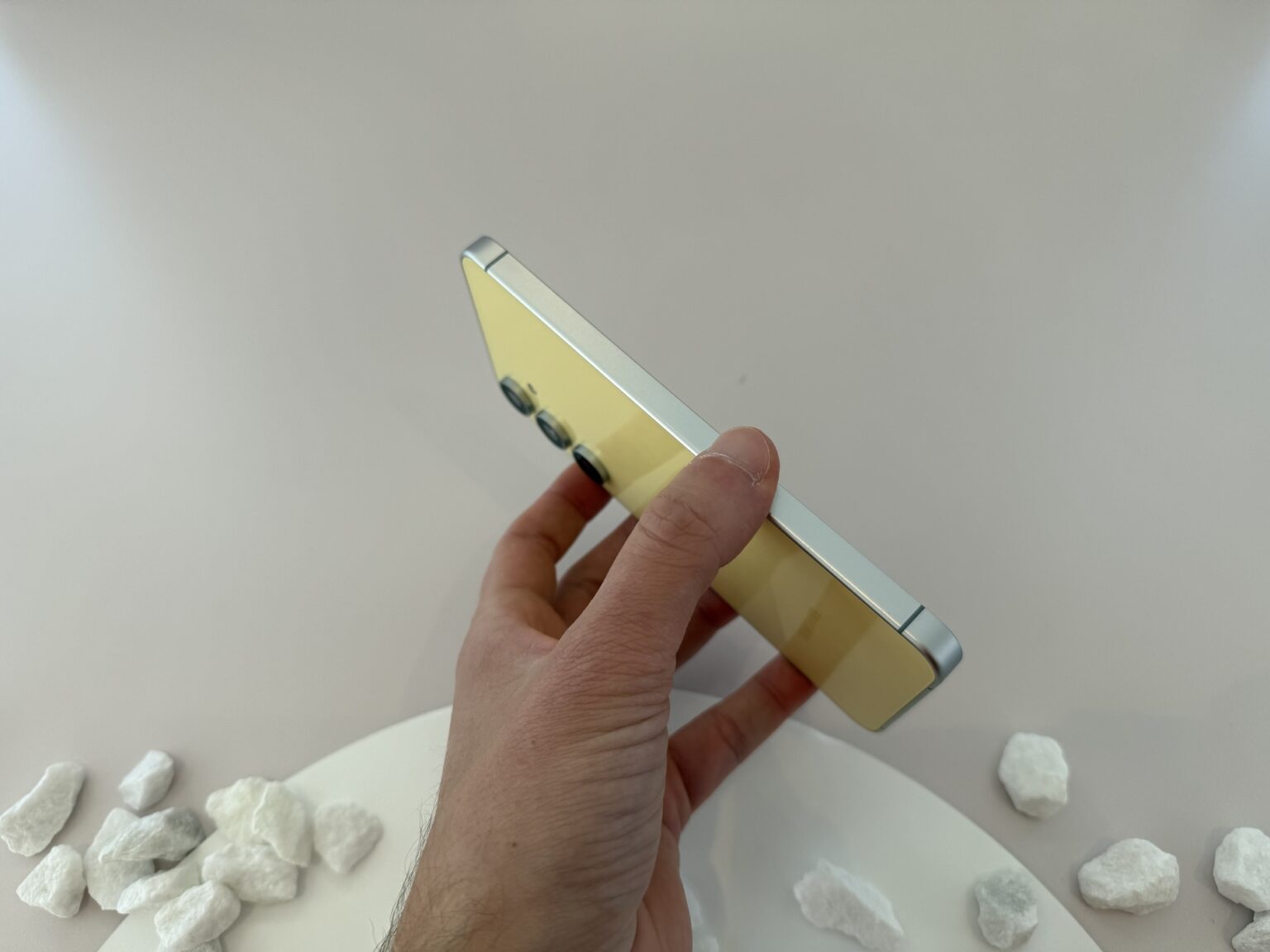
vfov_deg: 56.8
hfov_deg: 71.6
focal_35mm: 24
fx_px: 881
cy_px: 476
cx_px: 635
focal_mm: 6.76
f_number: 1.78
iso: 80
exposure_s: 1/1018
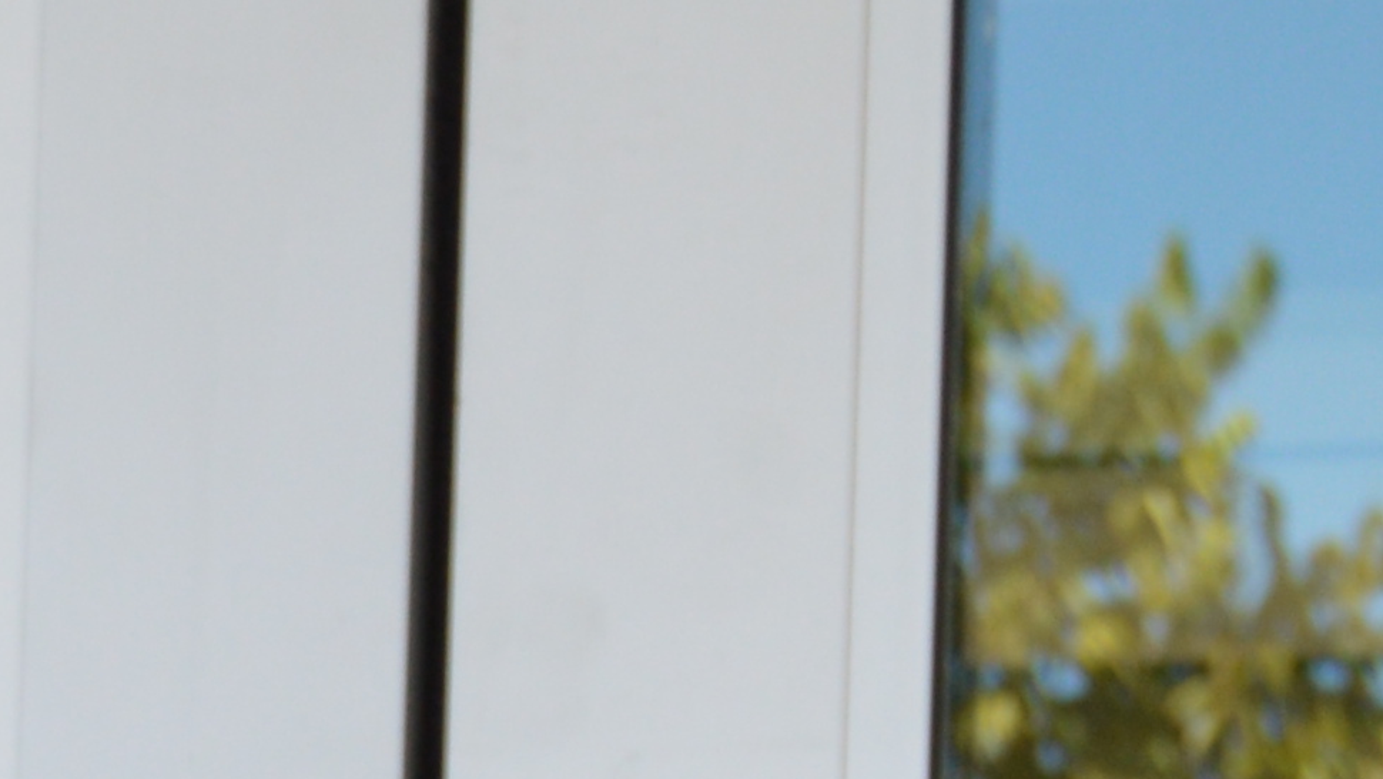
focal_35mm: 292
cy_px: 2443
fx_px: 10710
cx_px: -1600
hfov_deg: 7.1
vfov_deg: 4.0
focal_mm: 30
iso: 250
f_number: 5.6
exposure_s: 1/125
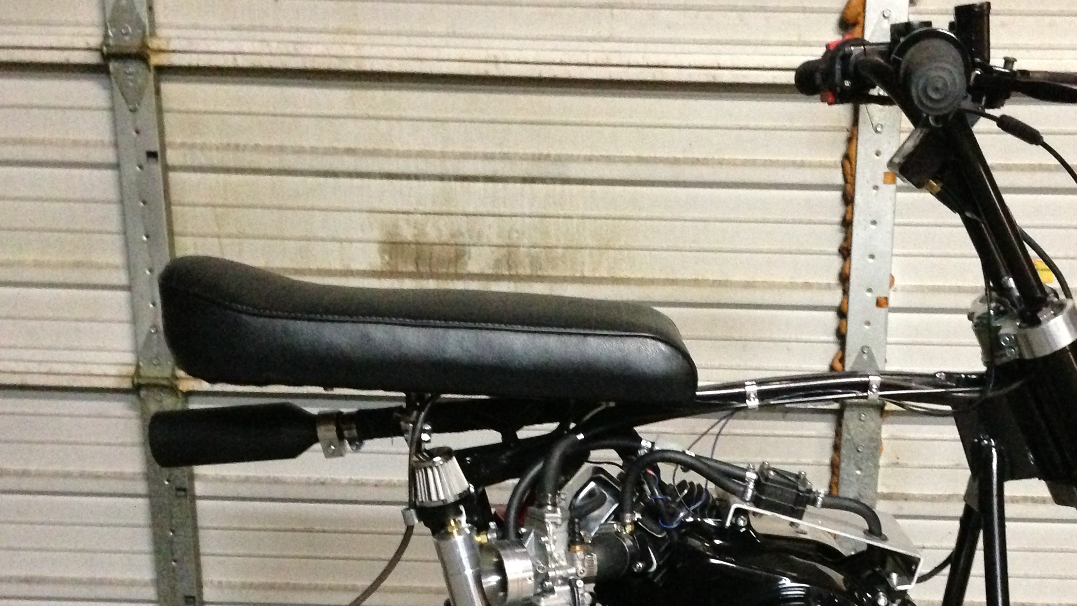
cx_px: 668
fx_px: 1513
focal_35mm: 53
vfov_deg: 22.1
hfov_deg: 38.9
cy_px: 536
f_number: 2.4
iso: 800
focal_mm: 4.13
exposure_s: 1/15
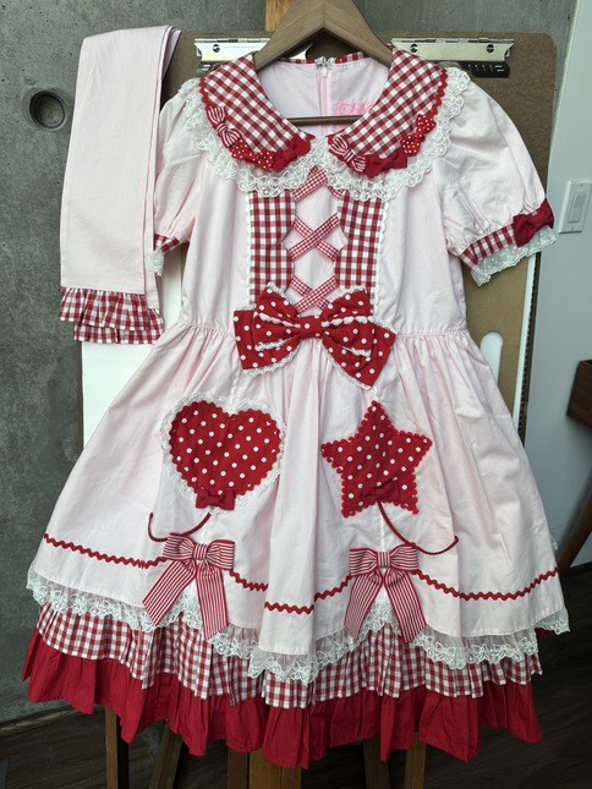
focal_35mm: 24
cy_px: 394
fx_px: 547
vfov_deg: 71.6
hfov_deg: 56.8
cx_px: 296
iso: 125
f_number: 1.78
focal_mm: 6.76
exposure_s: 1/121
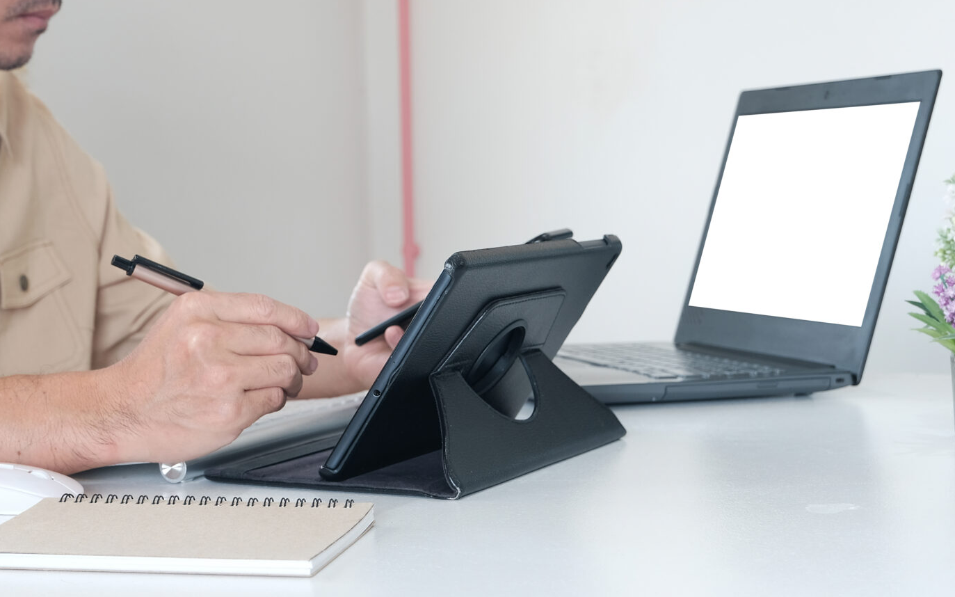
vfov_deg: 17.1
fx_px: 1978
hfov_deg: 27.0
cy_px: 176
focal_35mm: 76
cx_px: 344
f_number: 4.9
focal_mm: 33.3
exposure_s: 1/10
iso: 200
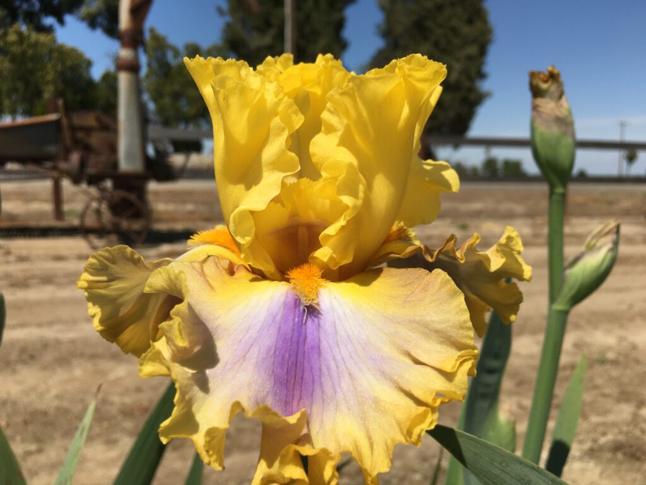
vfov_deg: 48.2
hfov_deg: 61.7
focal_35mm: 29
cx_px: 323
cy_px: 242
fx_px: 541
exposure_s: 1/2564
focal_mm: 4.15
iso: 25
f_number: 2.2
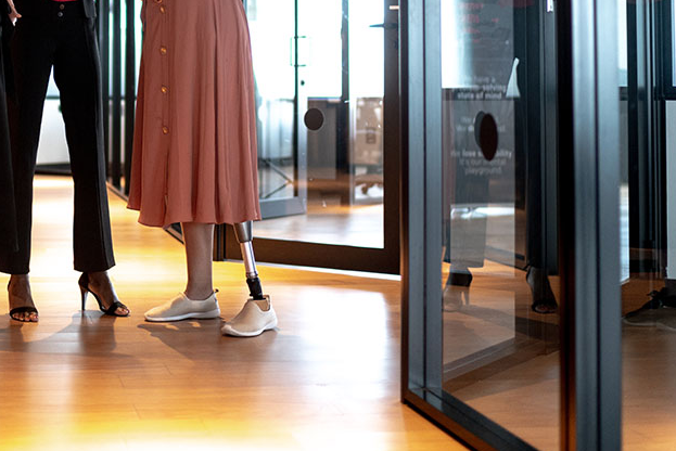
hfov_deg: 29.2
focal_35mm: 67
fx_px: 1259
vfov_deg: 19.9
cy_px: 29
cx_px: 114
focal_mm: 35
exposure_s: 1/200
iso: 800
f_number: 1.4
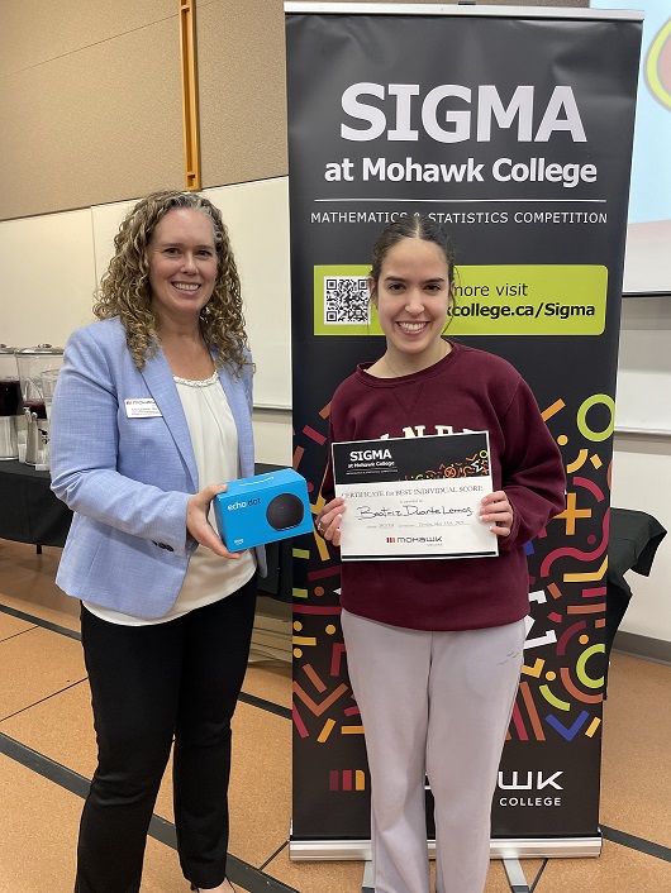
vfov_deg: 67.3
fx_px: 672
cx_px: 336
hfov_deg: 53.1
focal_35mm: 26
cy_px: 446
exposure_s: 1/60
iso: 125
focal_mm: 4.2
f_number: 1.6
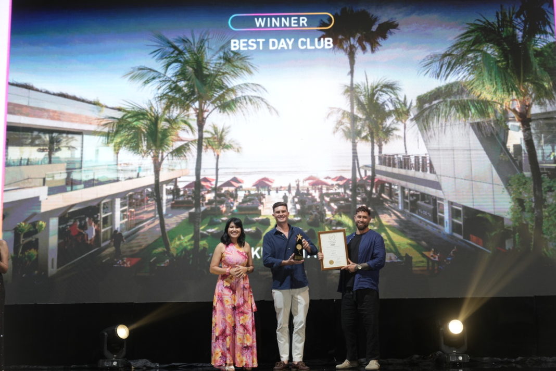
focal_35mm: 53
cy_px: 186
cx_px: 278
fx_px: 818
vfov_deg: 25.5
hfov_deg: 37.5
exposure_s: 1/125
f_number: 2.8
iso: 500
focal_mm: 53
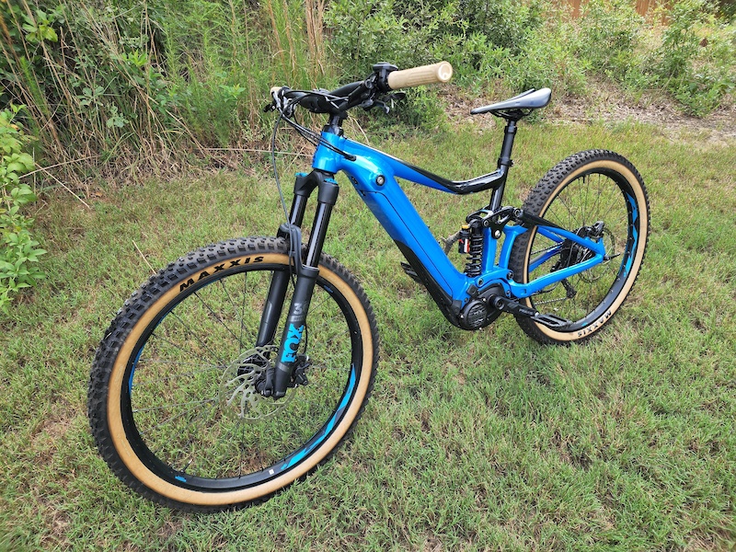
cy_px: 276
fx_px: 489
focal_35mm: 23
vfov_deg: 58.9
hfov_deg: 73.9
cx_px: 368
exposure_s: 1/180
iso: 25
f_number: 1.8
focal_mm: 6.4
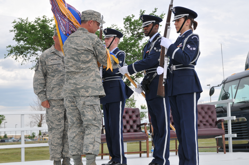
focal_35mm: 75
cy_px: 82
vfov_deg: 18.1
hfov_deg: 27.0
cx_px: 124
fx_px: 518
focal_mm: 50
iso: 400
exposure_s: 1/320
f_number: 10
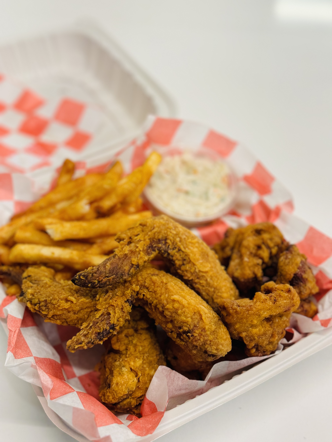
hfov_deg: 30.3
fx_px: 614
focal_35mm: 48
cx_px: 166
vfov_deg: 39.7
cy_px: 221
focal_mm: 6.76
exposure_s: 1/120
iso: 125
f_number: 1.78
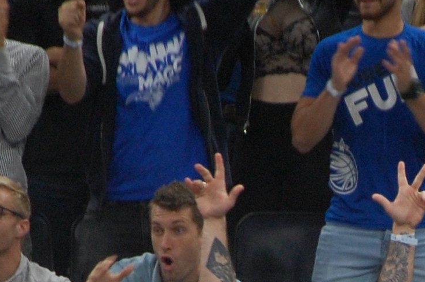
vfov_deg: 2.1
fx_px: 7608
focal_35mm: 645
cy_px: 479
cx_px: 485
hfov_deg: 3.2
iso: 800
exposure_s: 1/100
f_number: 5.6
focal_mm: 105
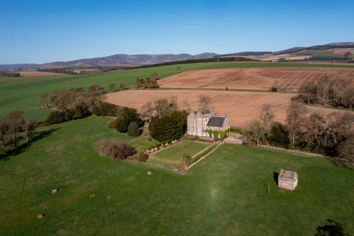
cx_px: 177
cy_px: 118
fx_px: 275
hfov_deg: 65.5
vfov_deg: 46.4
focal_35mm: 28
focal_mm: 10.26
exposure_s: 1/160
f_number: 11
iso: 100
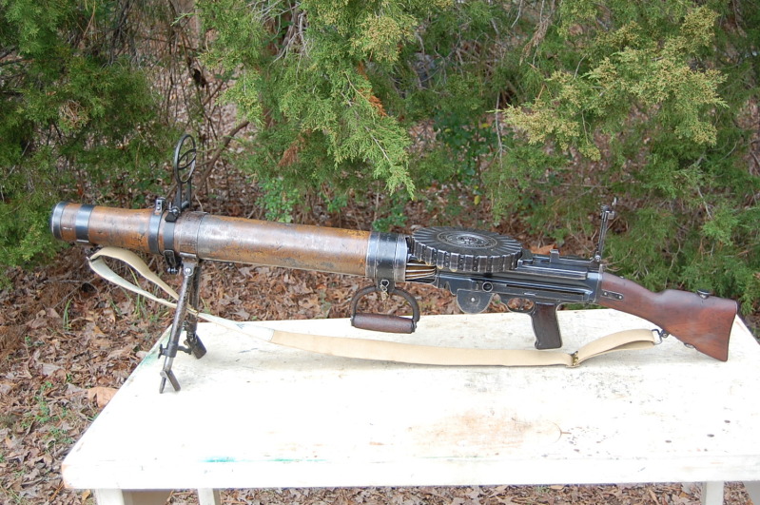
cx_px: 380
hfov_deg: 43.6
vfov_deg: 29.8
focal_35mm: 45
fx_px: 949
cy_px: 252
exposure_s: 1/80
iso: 400
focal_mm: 30
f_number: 4.2
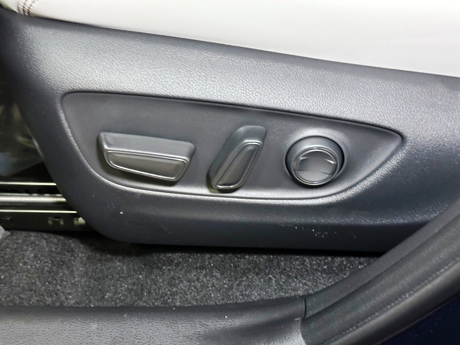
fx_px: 638
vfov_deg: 30.3
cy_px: 172
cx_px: 230
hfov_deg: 39.7
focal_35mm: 48
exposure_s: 1/30
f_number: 1.78
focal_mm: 6.86
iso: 500
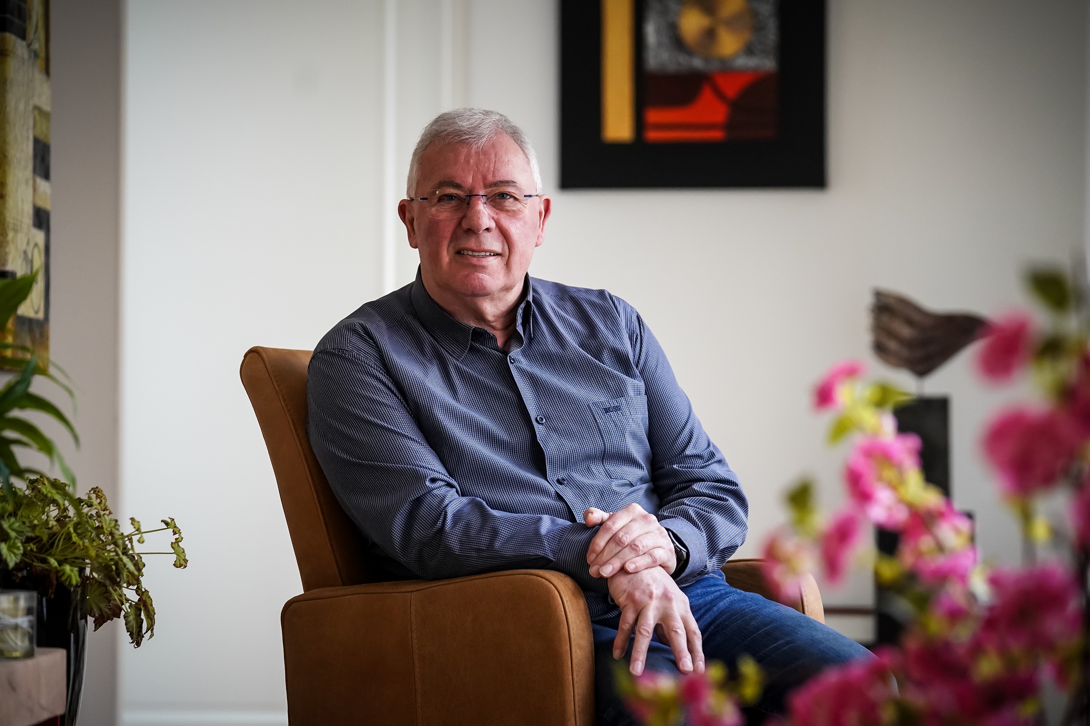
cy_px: 363
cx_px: 545
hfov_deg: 15.8
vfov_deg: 10.5
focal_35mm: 130
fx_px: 3935
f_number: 3.5
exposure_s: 1/200
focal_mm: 130
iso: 3200
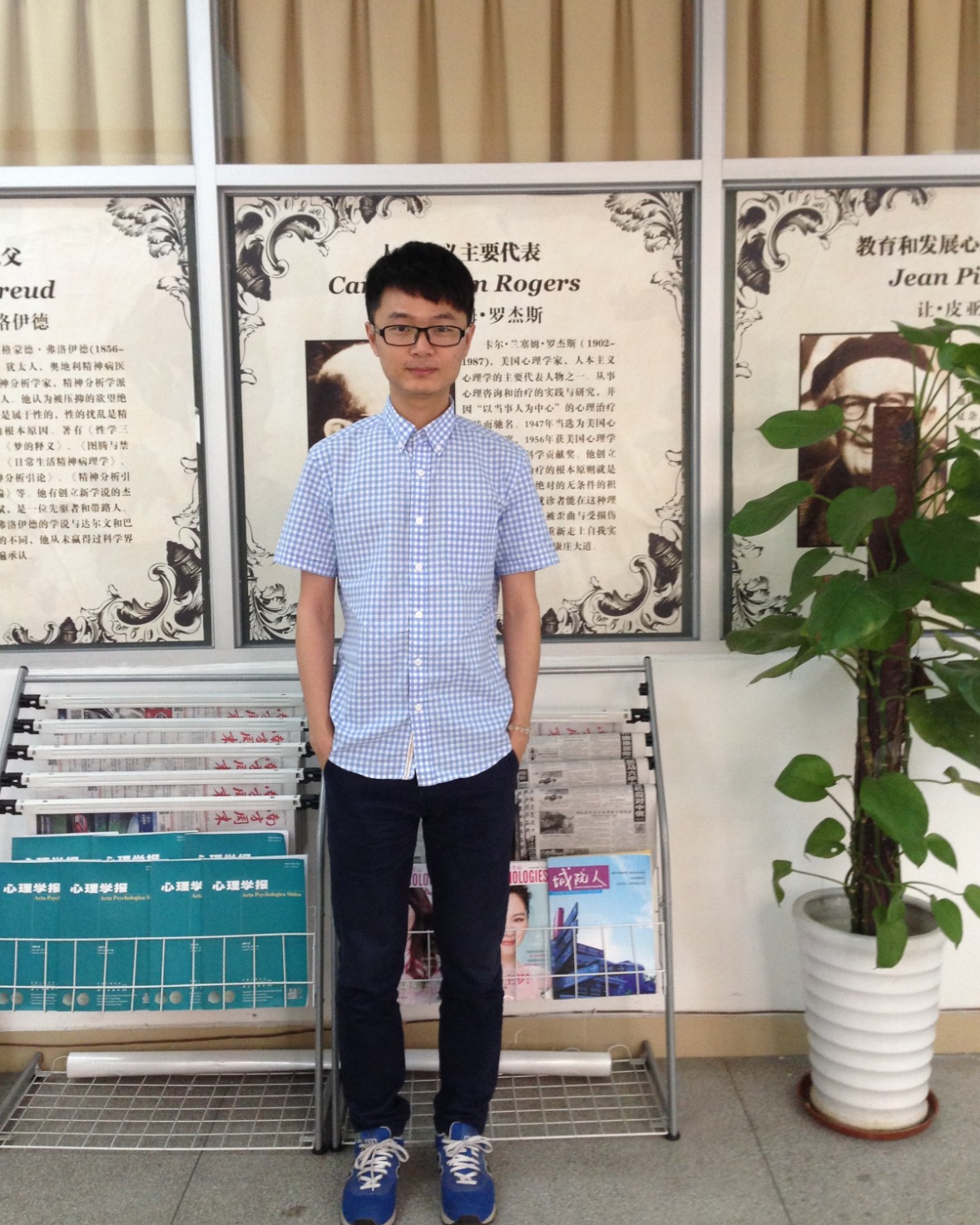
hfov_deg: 42.2
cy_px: 573
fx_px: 1269
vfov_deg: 51.5
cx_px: 496
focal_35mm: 35
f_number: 2.4
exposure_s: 1/20
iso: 160
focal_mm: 4.12
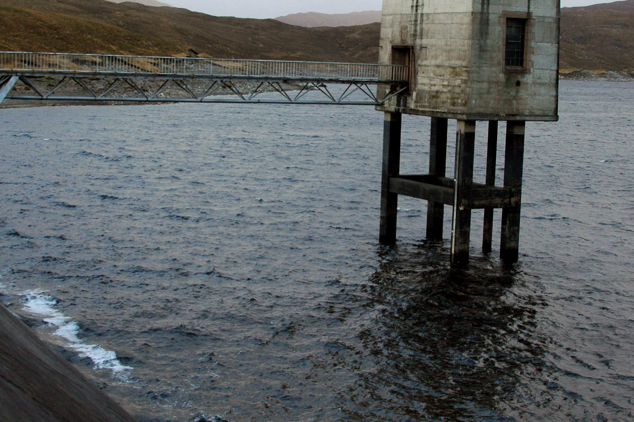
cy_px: 201
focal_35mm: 65
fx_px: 1144
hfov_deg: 31.0
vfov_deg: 20.9
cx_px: 318
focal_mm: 28
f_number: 5.6
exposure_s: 1/125
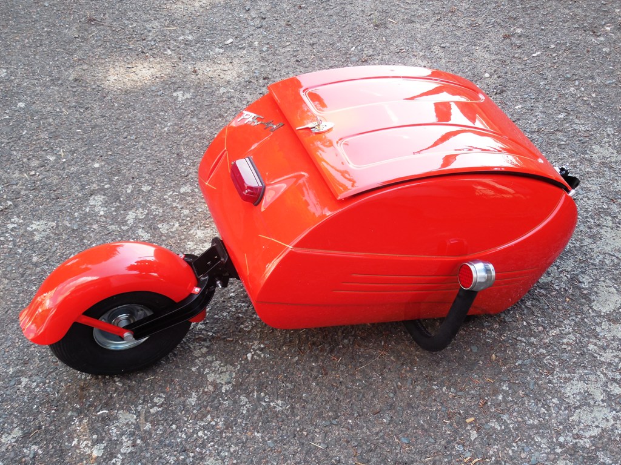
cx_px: 310
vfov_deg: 30.3
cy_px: 232
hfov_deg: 39.7
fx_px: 861
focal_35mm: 48
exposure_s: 1/100
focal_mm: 8.7
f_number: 4
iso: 125
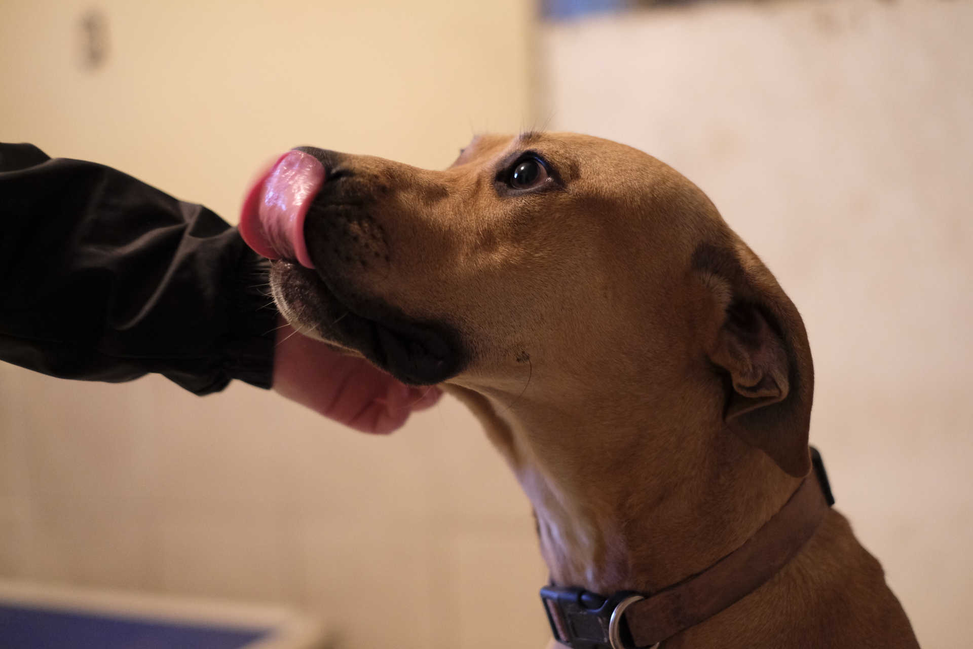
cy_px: 324
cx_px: 486
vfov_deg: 25.5
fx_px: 1432
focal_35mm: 53
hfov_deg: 37.5
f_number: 1.4
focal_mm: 35
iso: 3200
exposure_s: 1/125
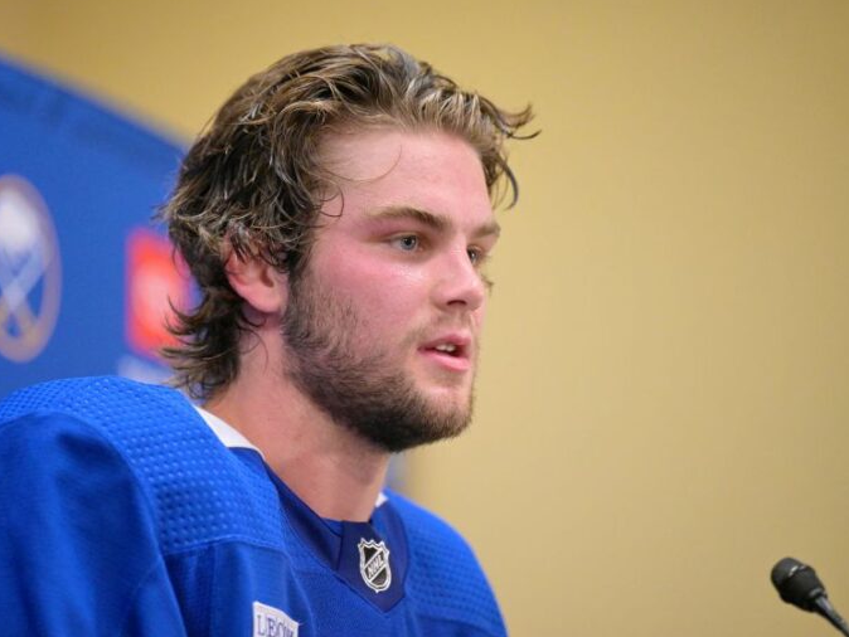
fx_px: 5373
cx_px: 390
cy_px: 316
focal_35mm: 219
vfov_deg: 6.8
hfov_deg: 9.0
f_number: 2.8
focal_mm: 200
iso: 8000
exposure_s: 1/1000
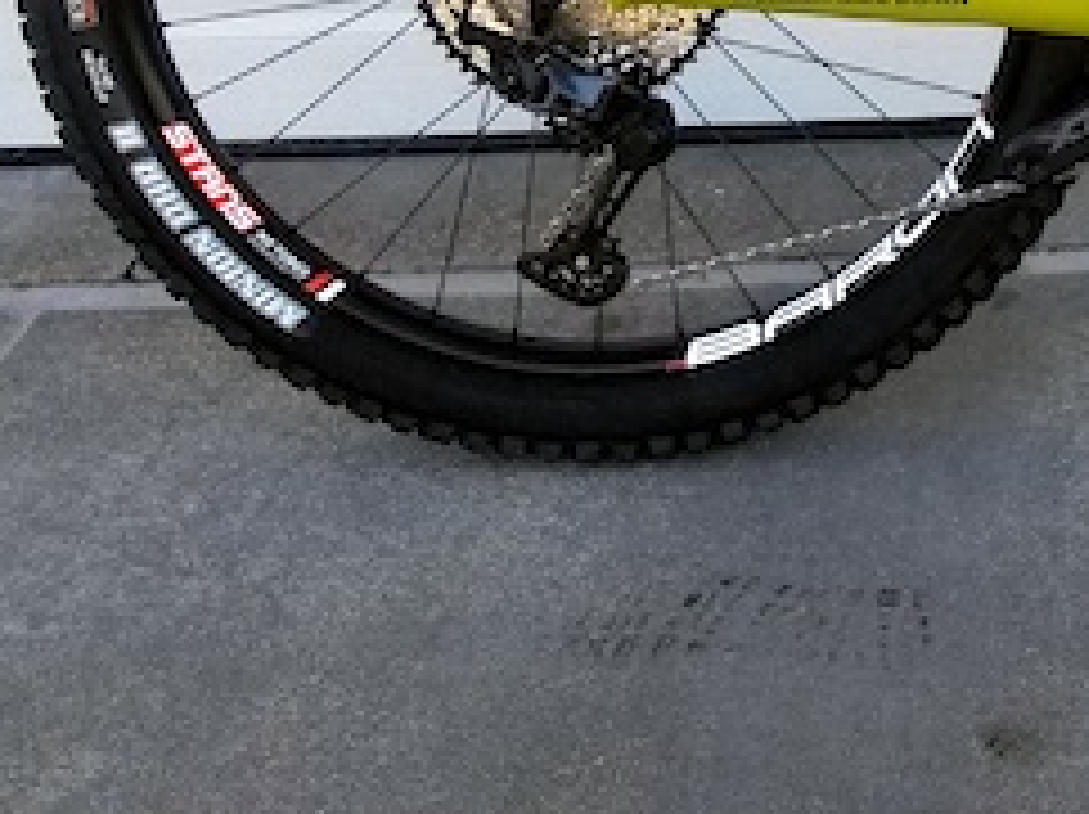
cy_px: -333
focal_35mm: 86
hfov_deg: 20.5
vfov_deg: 16.0
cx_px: 1480
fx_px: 2703
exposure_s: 1/580
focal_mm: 4.25
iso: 50
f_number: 1.7
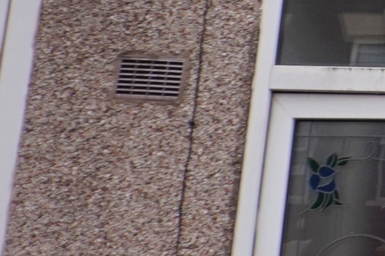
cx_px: 1233
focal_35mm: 189
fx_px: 2020
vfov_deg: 7.1
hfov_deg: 8.6
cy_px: -167
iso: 100
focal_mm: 16
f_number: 4.5
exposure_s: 1/60
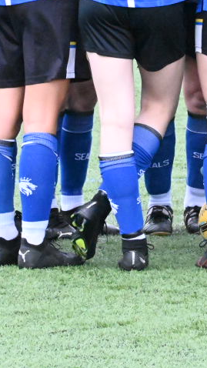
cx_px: 249
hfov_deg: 2.3
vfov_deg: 4.0
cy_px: -32
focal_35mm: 533
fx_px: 5199
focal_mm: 150
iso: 20000
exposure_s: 1/4000
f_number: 18
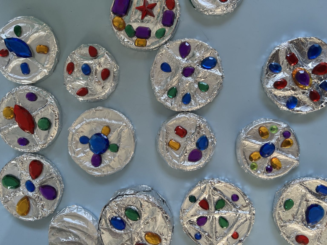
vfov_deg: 53.1
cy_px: 122
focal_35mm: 26
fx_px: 246
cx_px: 164
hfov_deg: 67.3
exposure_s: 1/121
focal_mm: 5.7
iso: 80
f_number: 1.5
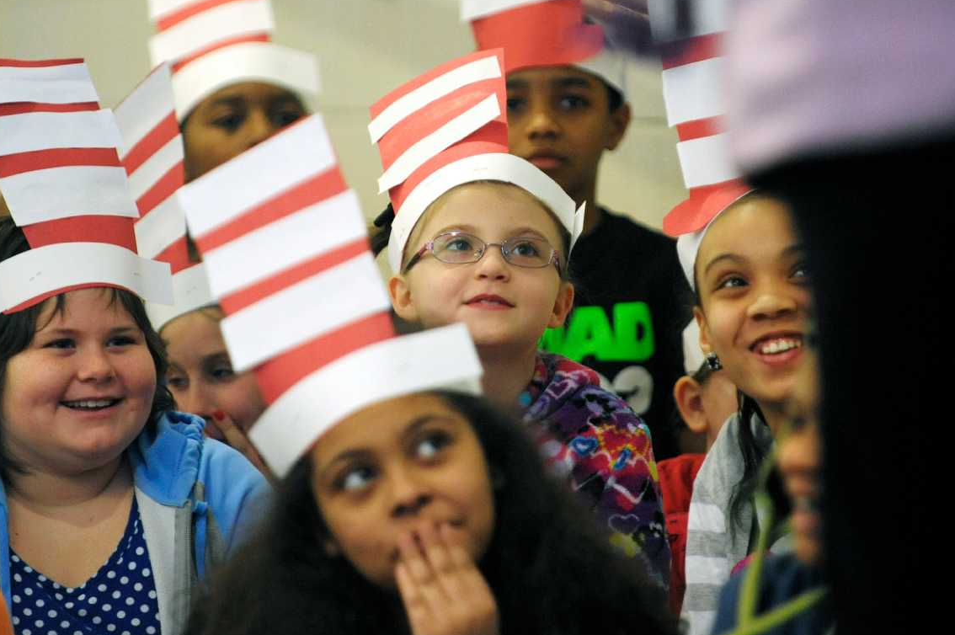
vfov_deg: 4.0
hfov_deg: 6.0
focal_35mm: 343
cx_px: 461
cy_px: 150
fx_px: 9091
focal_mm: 190
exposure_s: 1/100
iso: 3200
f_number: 2.8
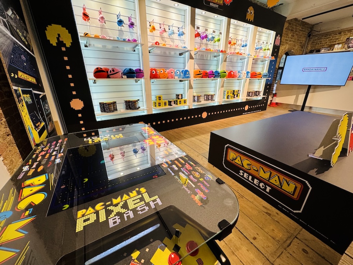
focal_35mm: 14
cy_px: 132
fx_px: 143
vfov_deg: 85.7
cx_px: 176
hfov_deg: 102.1
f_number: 2.2
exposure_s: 1/100
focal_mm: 2.22
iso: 250
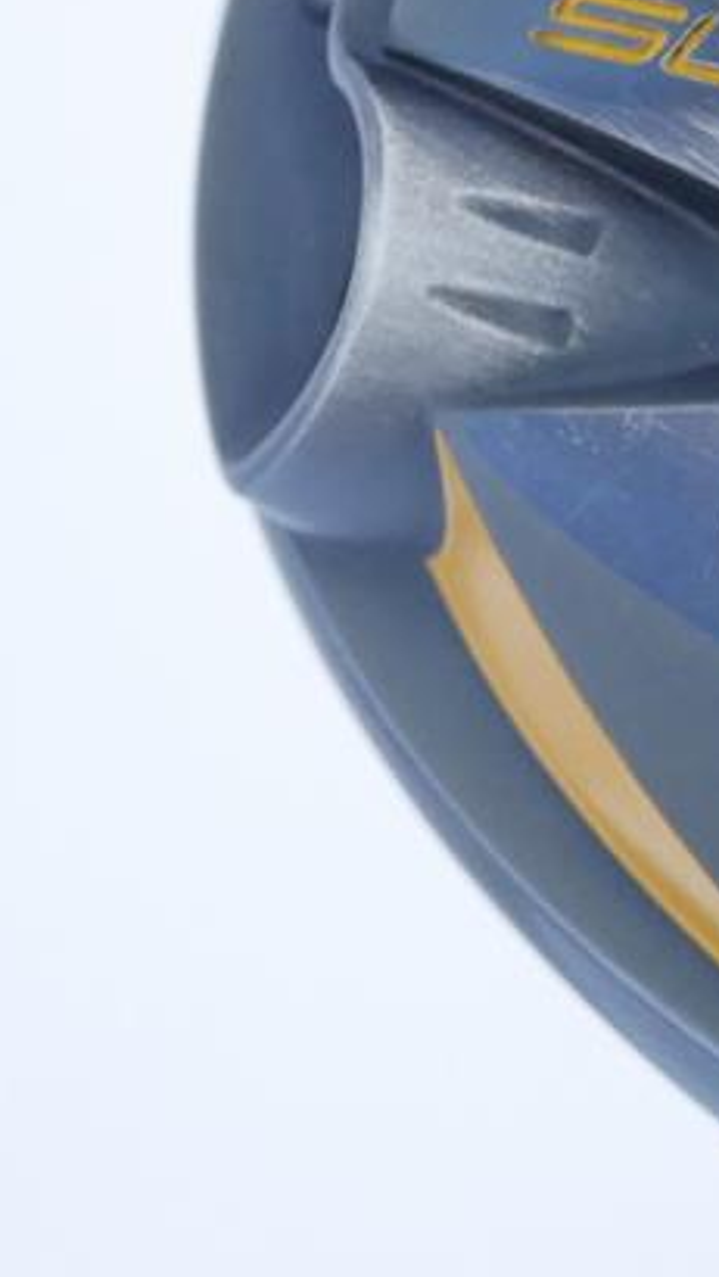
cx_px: 1159
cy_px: 480
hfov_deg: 7.0
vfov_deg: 12.6
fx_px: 5755
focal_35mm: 170
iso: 1600
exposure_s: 1/60
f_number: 4.5
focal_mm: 25
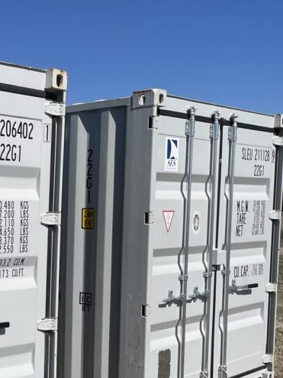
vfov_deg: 30.2
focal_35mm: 63
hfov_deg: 20.3
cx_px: -132
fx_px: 687
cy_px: 283
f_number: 1.6
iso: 32
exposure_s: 1/9091
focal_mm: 4.2
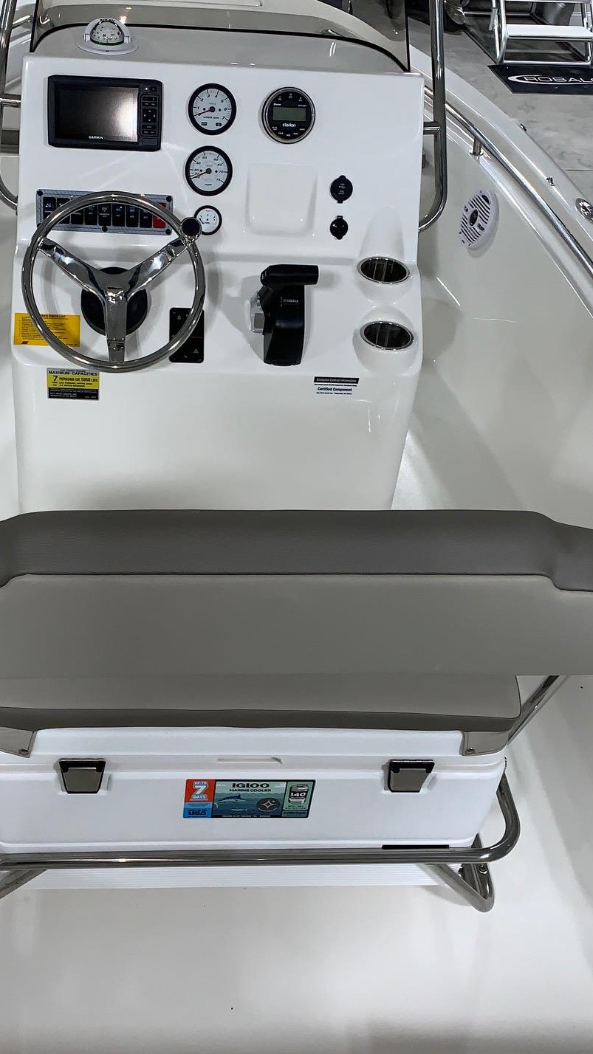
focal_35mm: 40
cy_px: 539
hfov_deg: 29.6
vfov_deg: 50.5
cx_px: 218
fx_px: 1118
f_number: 1.8
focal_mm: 4.25
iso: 50
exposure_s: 1/87
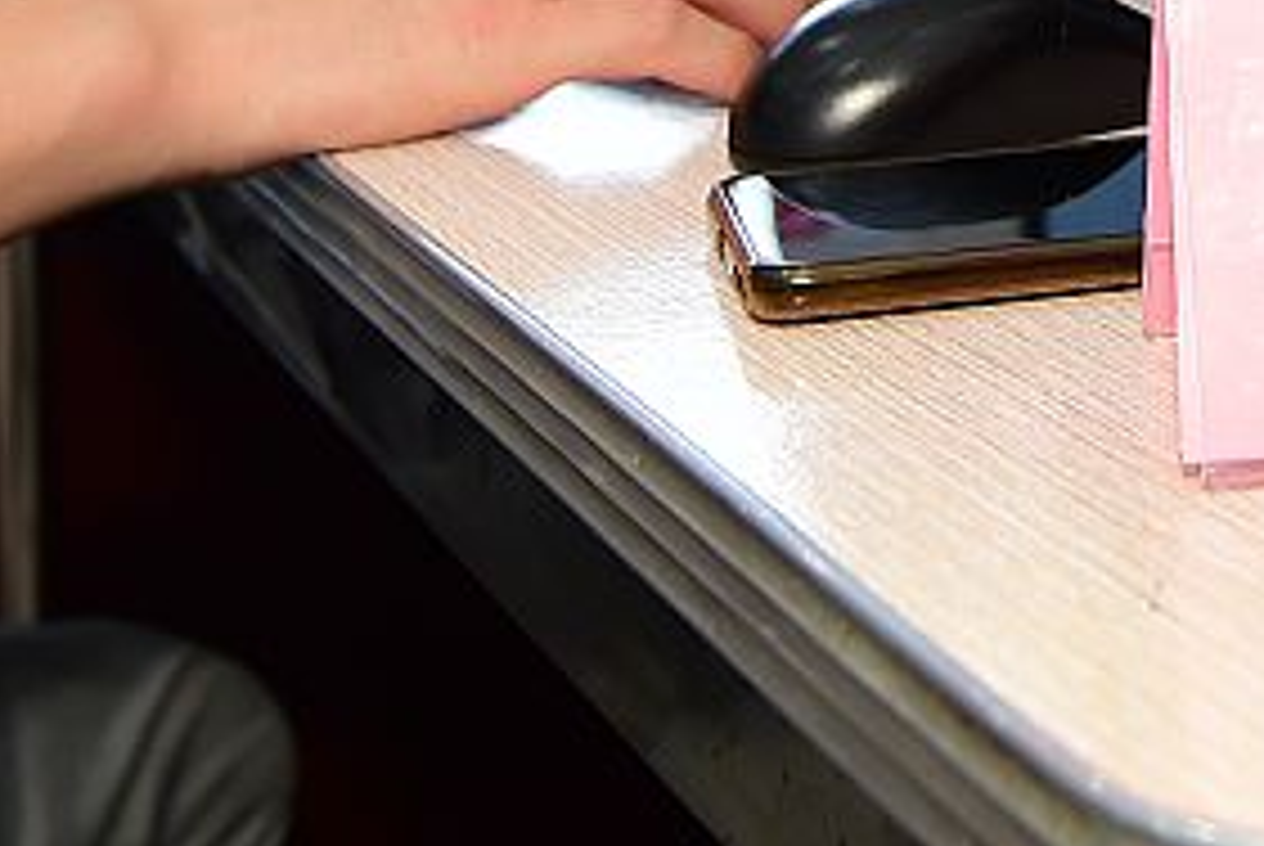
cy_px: -655
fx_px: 2249
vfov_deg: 17.5
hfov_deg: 29.8
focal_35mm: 64
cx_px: 1179
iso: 200
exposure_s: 1/250
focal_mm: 15
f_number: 2.8
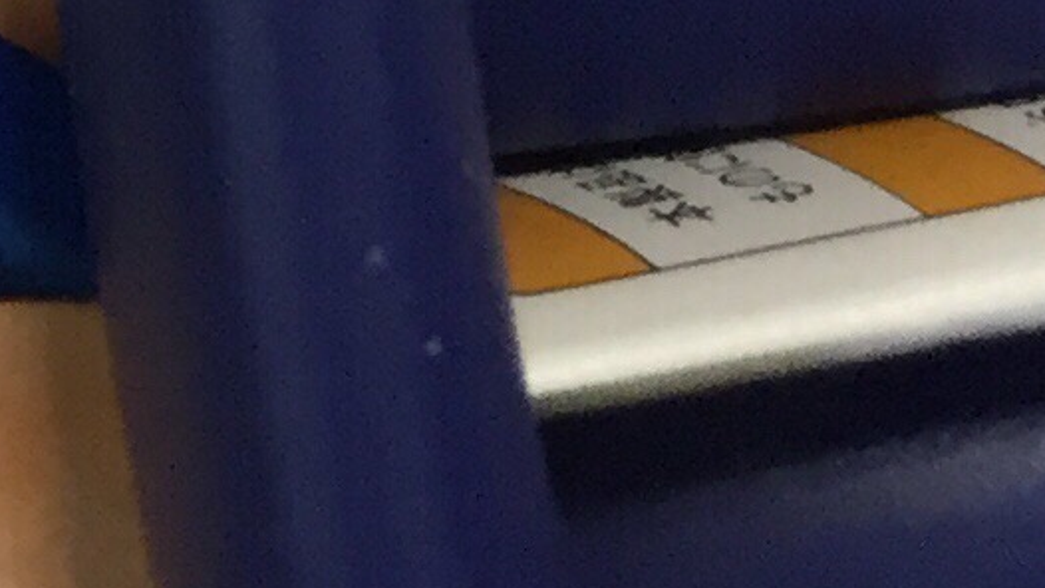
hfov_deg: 9.9
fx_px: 5432
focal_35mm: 196
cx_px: -1291
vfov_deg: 5.5
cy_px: -1704
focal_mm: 4.15
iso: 80
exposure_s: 1/33
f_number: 2.2
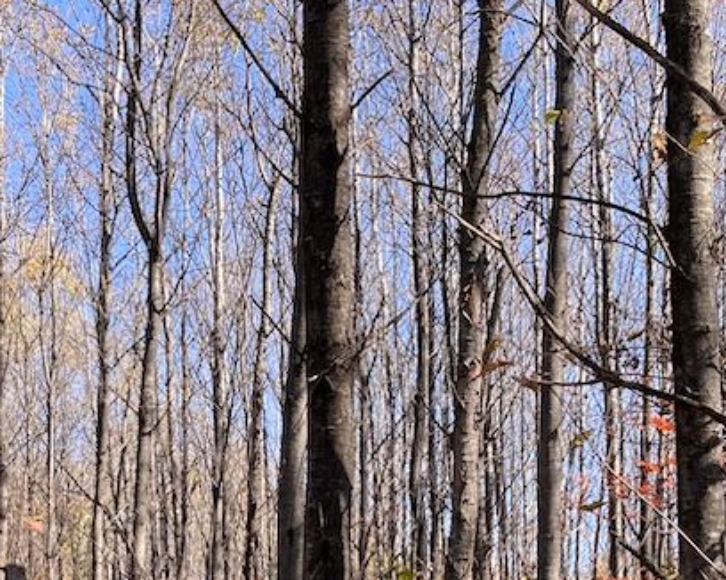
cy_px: 642
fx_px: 1439
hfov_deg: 28.2
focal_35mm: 67
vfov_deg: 21.6
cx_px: 249
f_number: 1.8
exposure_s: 1/403
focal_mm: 3.99
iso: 20
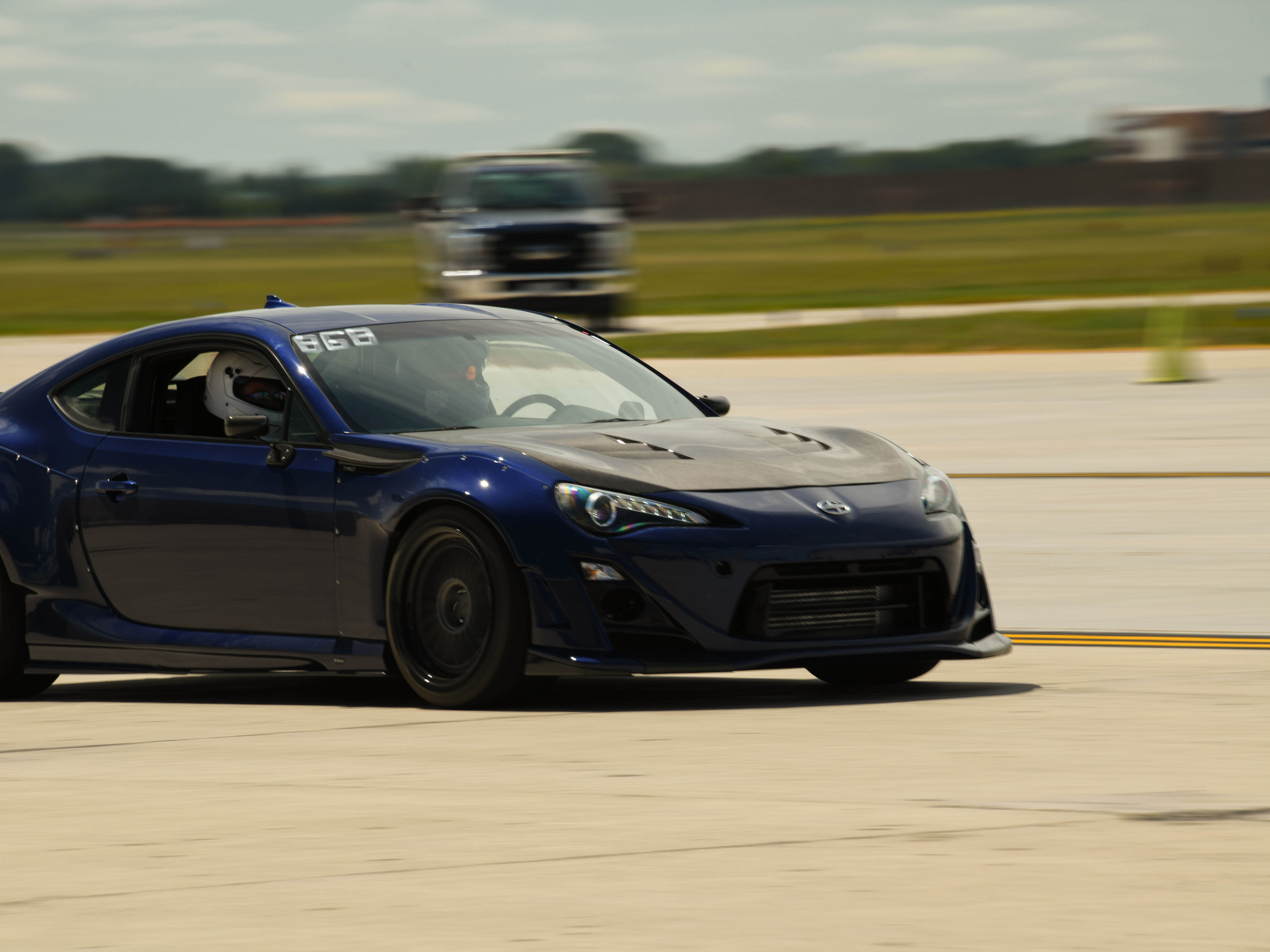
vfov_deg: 4.2
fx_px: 12951
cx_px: 578
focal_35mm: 353
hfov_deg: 5.6
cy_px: 509
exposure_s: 1/80
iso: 90
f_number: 13
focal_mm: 300
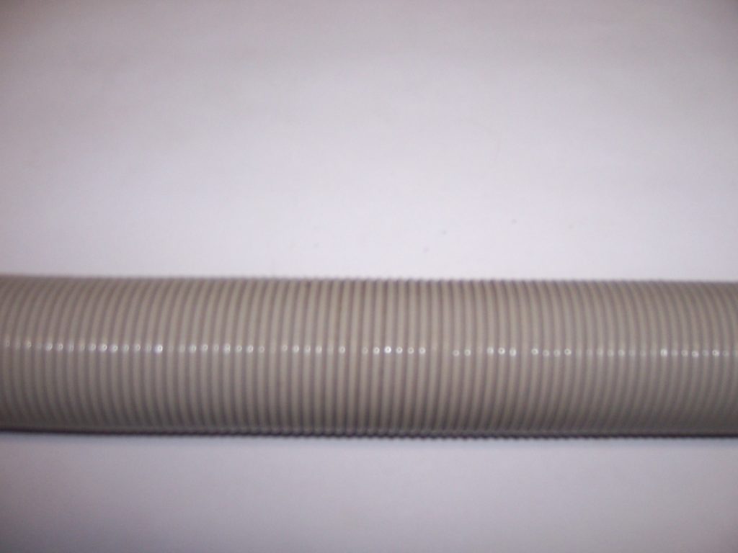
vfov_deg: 39.7
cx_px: 369
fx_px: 768
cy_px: 276
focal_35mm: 36
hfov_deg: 51.4
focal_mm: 6.2
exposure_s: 1/60
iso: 125
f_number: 2.8
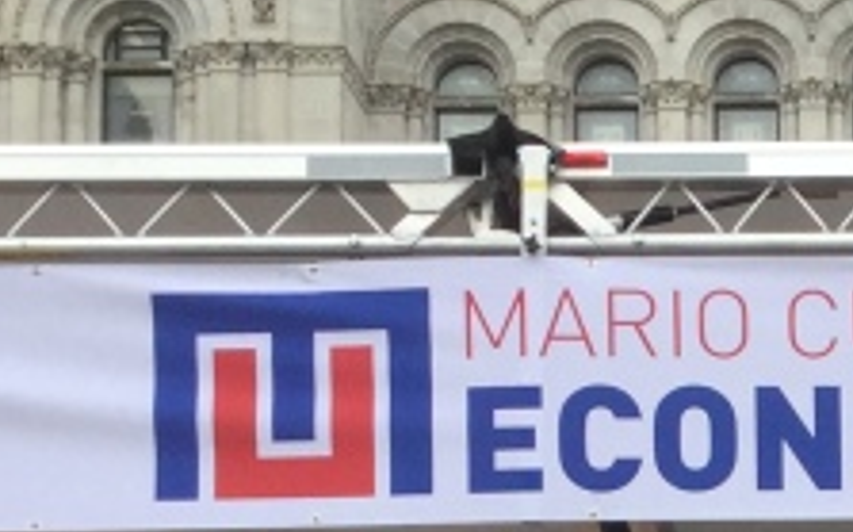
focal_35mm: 151
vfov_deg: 8.4
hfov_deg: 13.3
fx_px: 3508
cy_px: 857
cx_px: 1125
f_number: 2.4
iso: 25
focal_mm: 3.3
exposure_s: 1/684
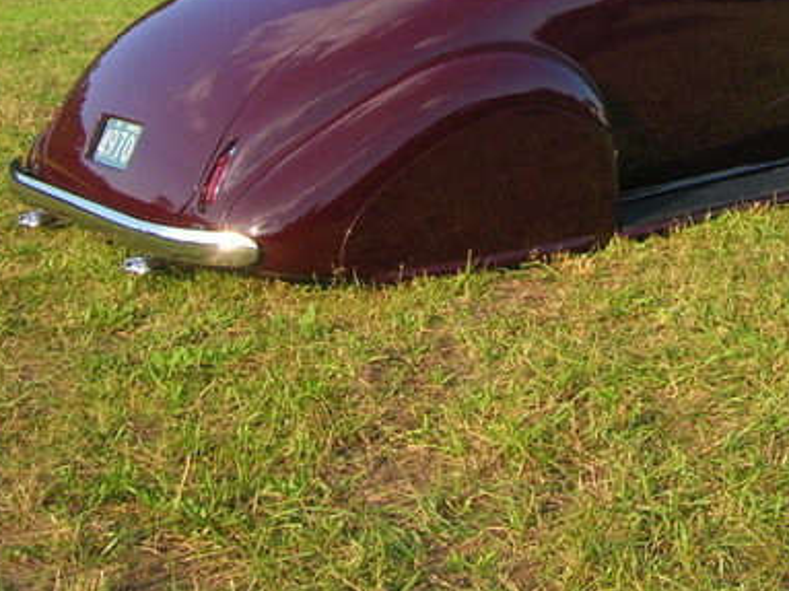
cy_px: 26
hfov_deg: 27.0
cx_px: 612
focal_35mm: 71
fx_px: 1618
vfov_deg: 20.2
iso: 50
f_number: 4.9
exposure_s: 1/155
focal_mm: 5.7
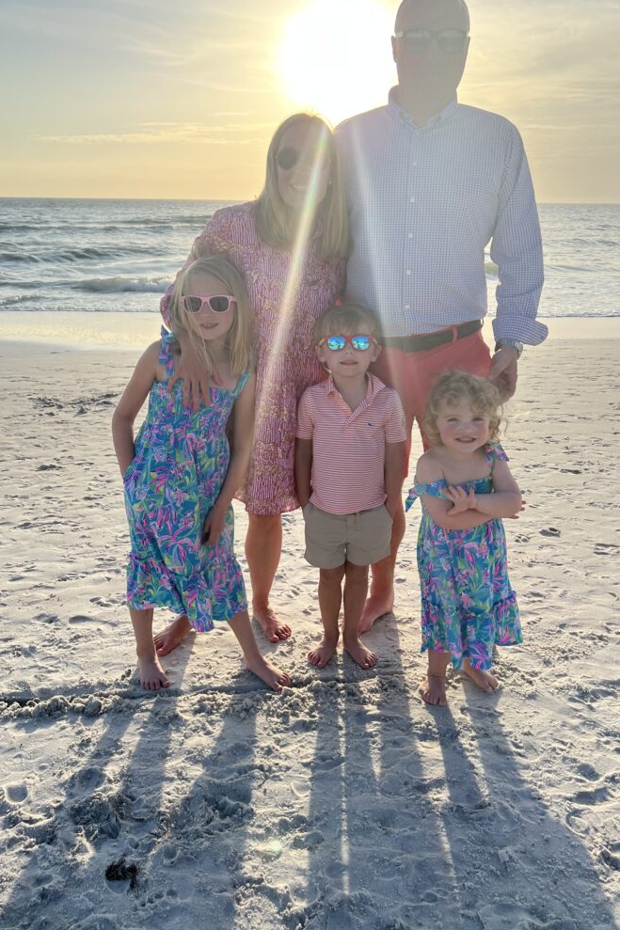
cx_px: 310
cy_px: 455
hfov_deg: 46.4
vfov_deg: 65.5
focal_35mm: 28
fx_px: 724
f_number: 1.5
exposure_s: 1/3571
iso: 50
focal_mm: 5.7
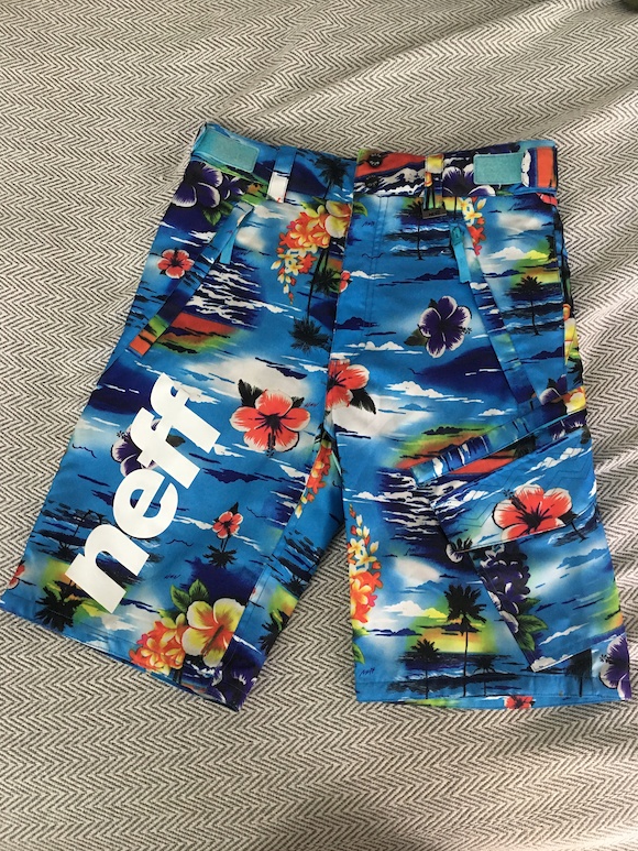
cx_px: 319
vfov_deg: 60.0
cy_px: 422
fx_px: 737
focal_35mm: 30
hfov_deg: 46.8
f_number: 2.2
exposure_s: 1/30
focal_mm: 4.15
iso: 160
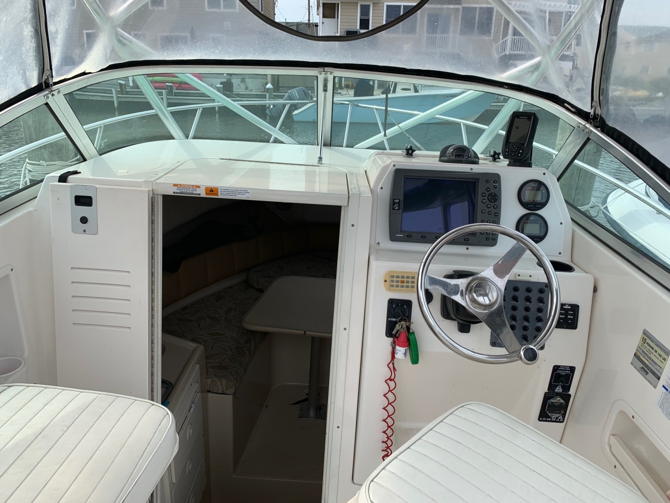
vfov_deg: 53.1
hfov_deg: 67.3
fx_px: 503
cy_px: 252
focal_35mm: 26
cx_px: 335
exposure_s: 1/1350
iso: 25
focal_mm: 4.25
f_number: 1.8
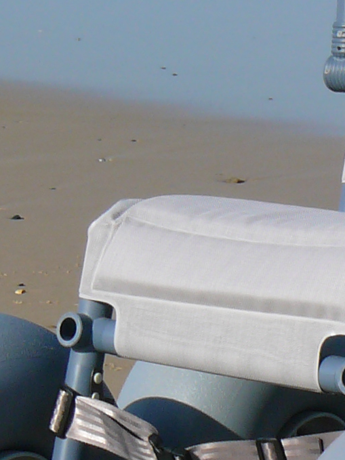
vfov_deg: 8.6
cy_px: 298
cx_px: 372
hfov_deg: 6.4
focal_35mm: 230
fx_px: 3057
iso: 80
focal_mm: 9.1
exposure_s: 1/500
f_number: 5.6
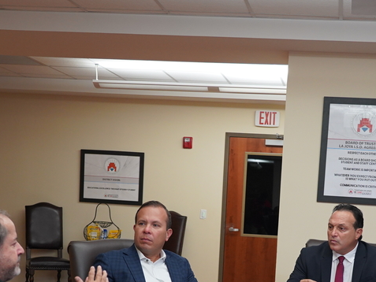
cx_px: 255
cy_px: 264
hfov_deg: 29.2
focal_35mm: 66
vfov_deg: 21.7
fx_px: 717
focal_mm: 32
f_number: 4
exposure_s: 1/160
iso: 1600
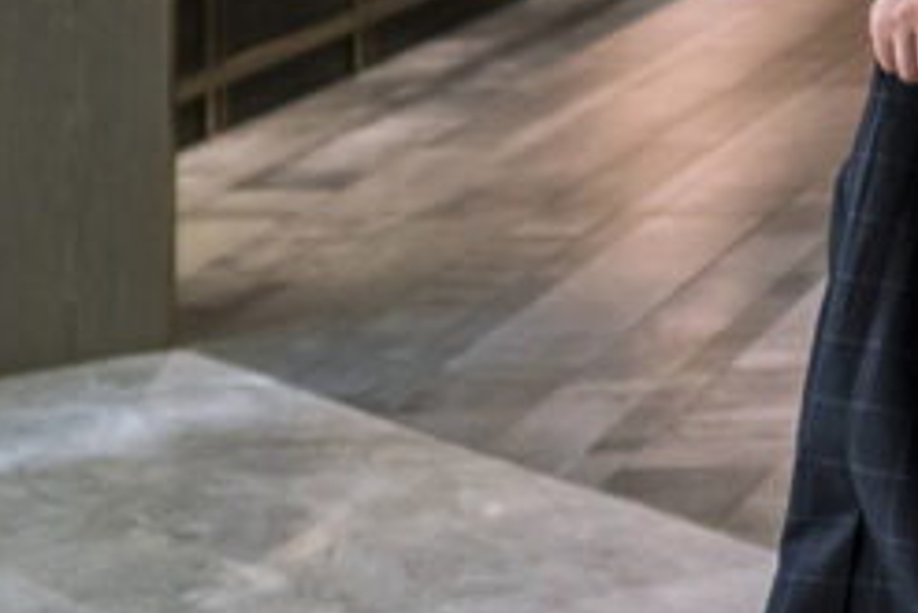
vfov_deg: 9.0
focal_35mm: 150
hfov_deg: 12.1
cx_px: 1836
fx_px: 3827
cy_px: -132
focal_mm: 34
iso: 1600
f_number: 4
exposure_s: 1/80
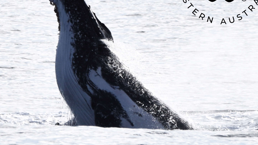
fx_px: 5186
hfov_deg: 2.8
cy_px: 41
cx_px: 110
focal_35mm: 758
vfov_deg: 1.6
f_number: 8
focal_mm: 390
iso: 360
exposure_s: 1/2000
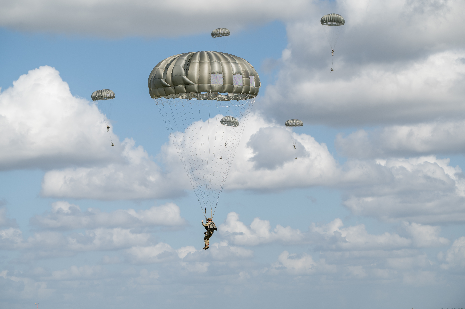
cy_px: 154
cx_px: 232
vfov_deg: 11.4
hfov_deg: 17.1
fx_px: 1549
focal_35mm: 120
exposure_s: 1/800
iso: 100
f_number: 4.5
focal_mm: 120
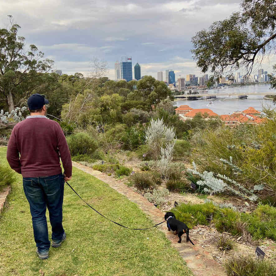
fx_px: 280
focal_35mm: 31
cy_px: 137
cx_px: 115
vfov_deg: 52.5
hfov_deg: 52.3
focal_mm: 4.25
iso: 32
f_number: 1.8
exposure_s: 1/497
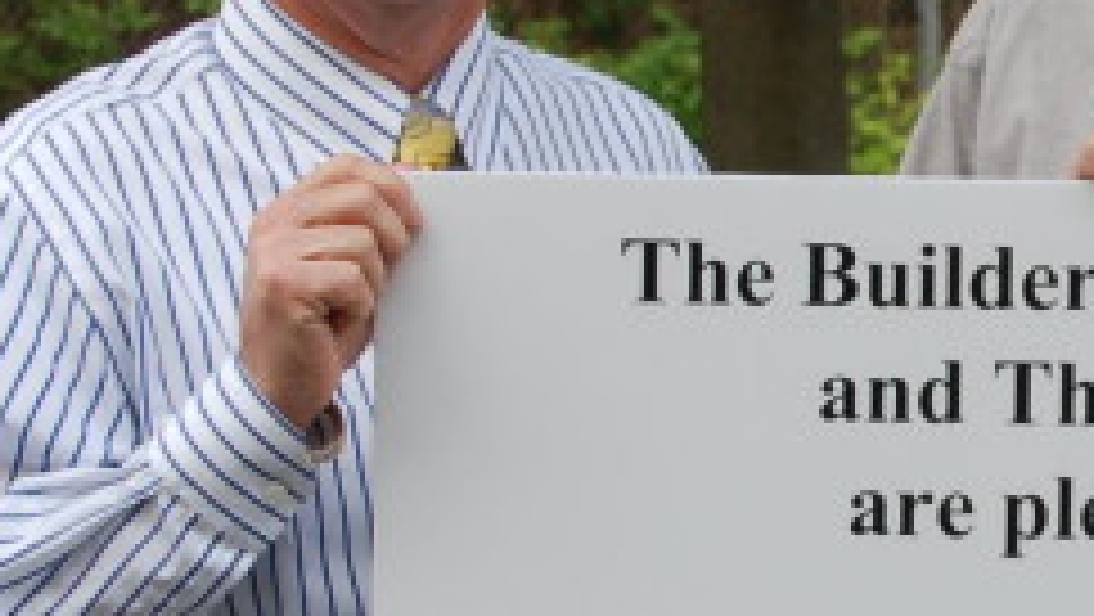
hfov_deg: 10.4
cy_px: 353
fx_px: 5956
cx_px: 1193
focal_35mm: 205
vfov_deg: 5.9
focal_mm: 31
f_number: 7.1
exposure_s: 1/200
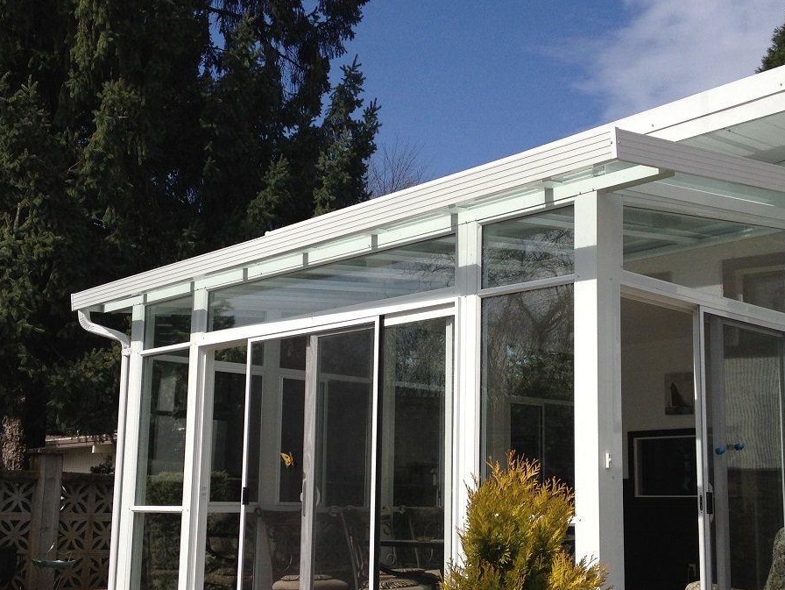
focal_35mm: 51
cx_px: 407
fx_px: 1157
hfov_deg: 37.5
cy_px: 349
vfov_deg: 28.5
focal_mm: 4.28
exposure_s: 1/2513
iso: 64
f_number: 2.4
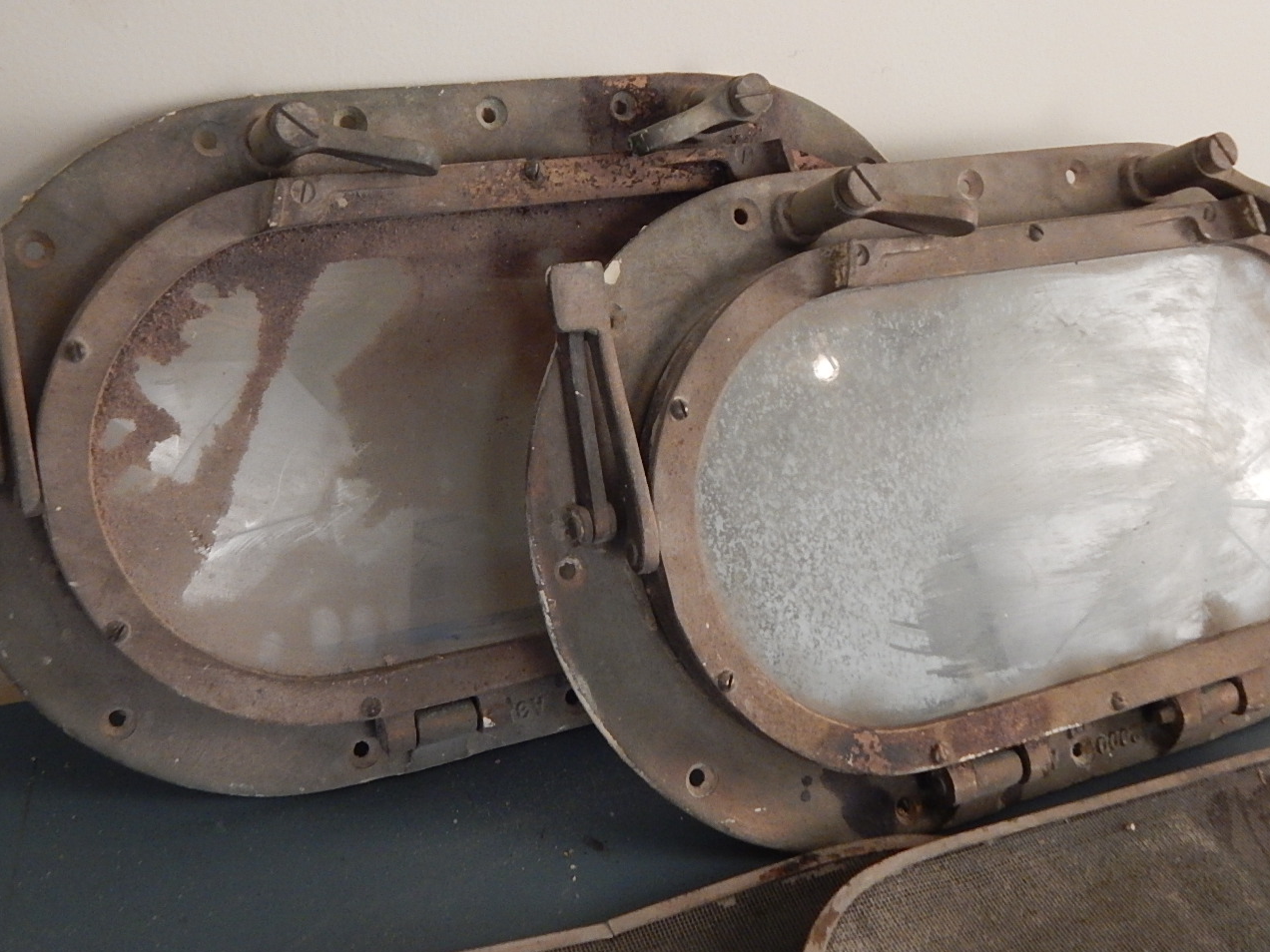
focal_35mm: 39
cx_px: 637
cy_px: 415
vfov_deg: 36.8
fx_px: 1431
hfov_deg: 47.9
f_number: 3.2
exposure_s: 1/80
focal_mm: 5.6
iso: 400
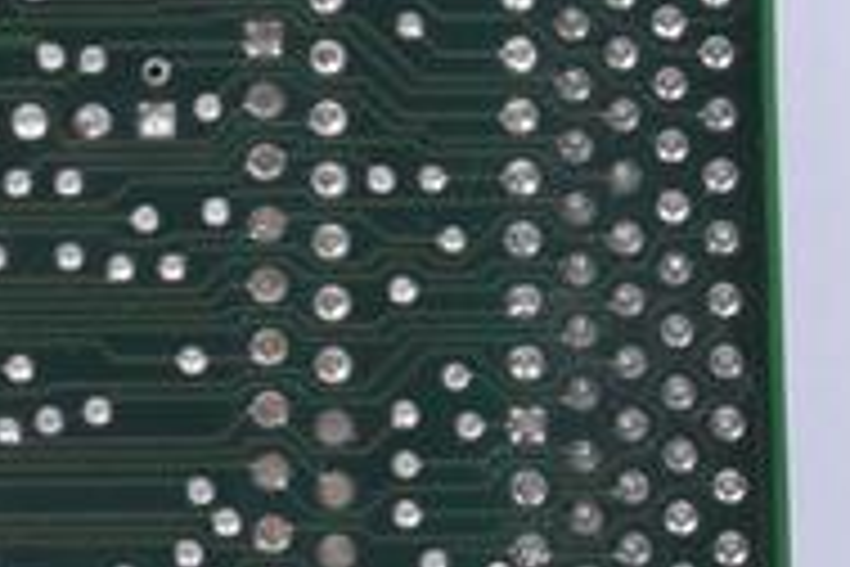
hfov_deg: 7.7
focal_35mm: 263
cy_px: 320
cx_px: -472
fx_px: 6200
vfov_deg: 5.2
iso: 200
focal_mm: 55
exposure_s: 1/80
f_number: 16
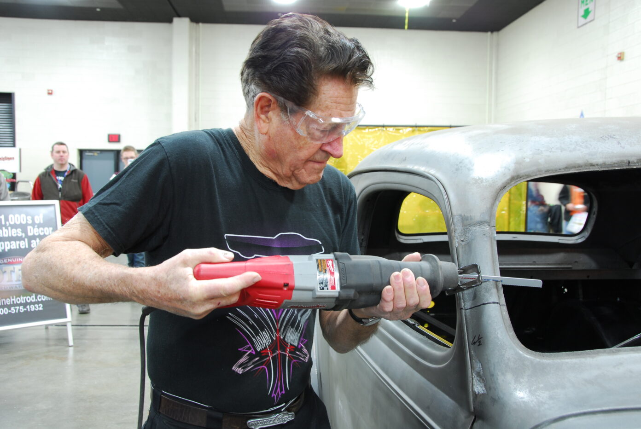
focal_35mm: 33
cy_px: 214
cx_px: 320
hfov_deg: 57.2
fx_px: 588
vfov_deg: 40.1
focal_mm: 22
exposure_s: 1/2
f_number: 6.3
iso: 200
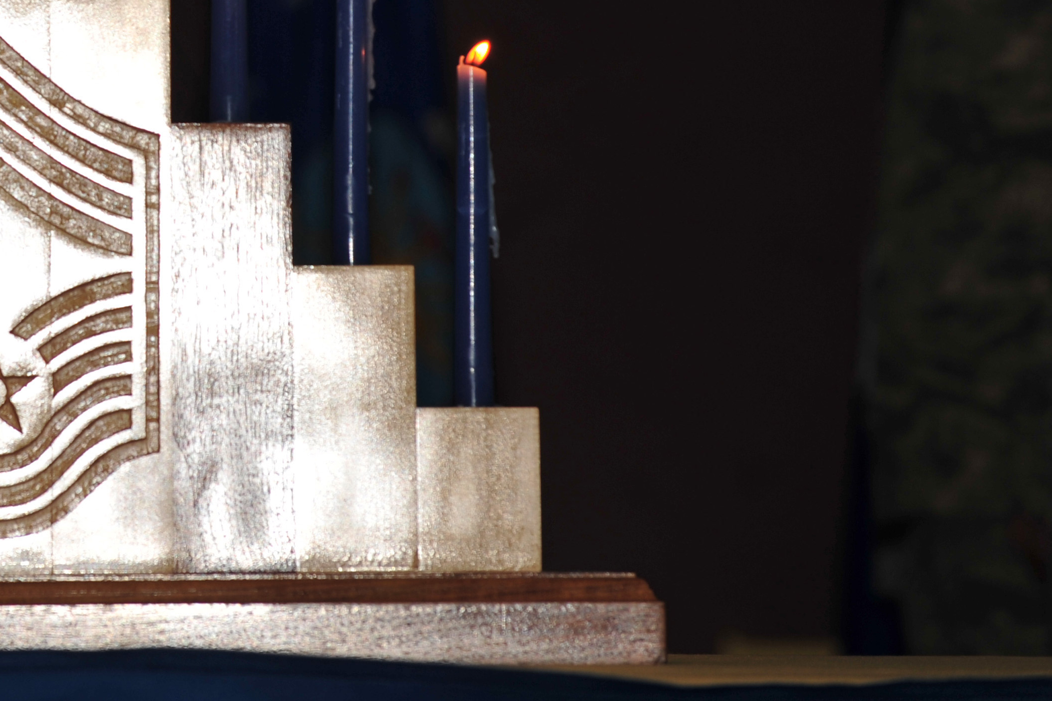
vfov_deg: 3.4
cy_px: 76
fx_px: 11832
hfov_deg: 5.1
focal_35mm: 405
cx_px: 3
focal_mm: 200
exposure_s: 1/50
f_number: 5
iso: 200
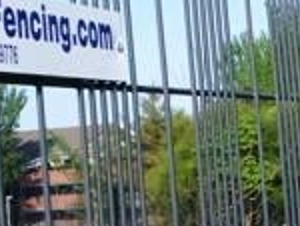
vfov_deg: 10.3
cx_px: 252
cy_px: 82
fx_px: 1250
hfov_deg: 13.6
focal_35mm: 144
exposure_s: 1/414
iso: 100
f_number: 4.5
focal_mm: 5.9
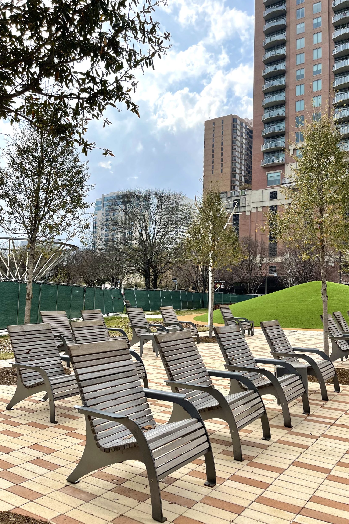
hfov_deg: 46.3
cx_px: 198
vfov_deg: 65.5
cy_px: 259
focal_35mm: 28
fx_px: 407
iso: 32
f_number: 1.6
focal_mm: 5.1
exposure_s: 1/5128
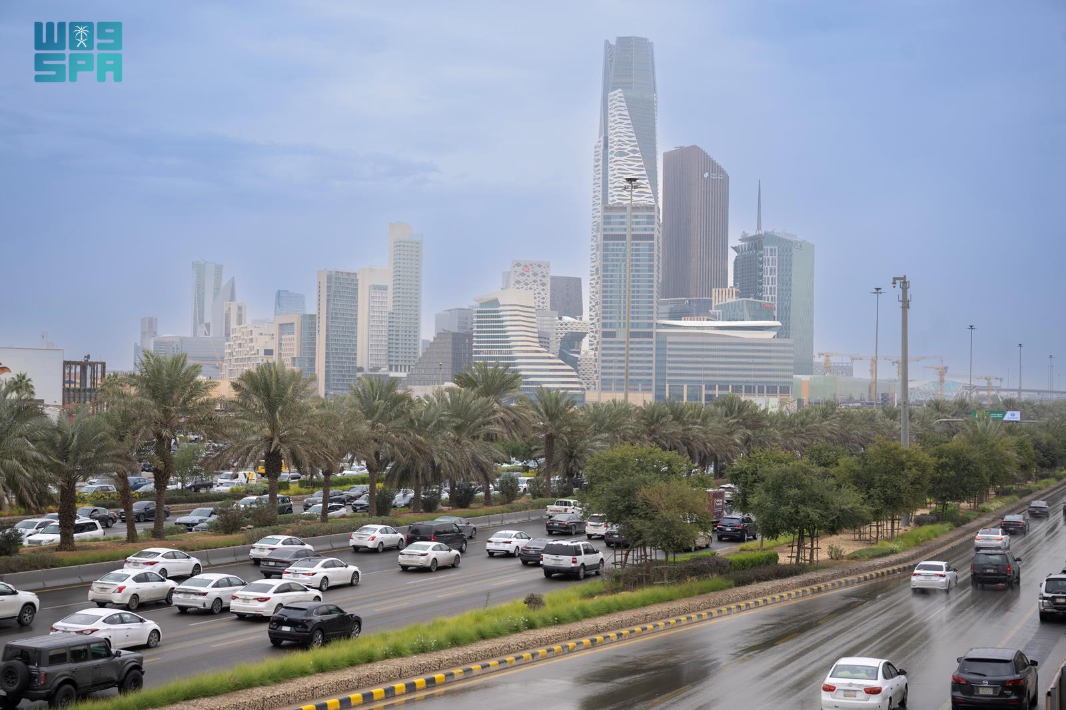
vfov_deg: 26.5
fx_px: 1510
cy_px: 355
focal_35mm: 51
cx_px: 533
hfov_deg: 38.9
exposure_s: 1/200
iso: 100
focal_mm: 51
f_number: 4.5
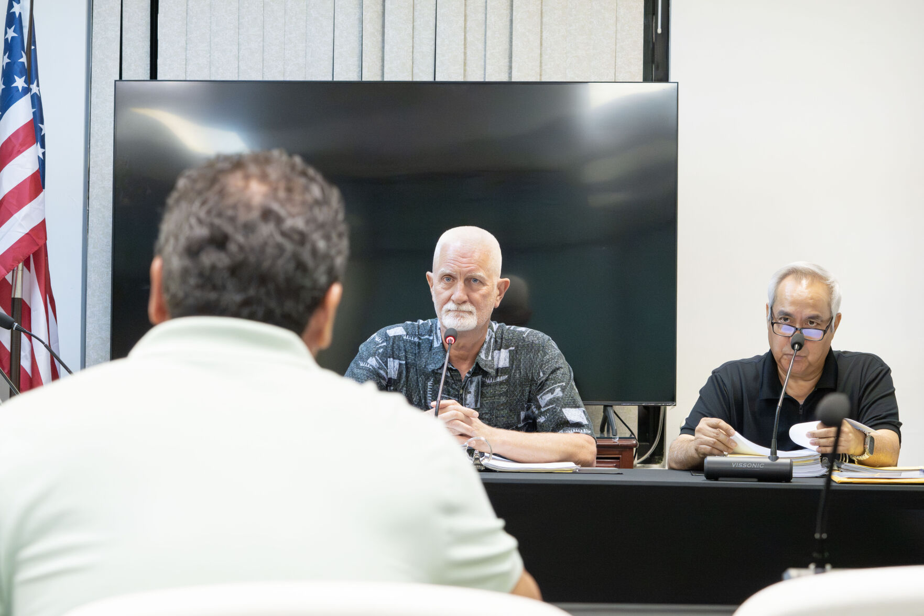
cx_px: 462
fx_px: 2695
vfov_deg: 13.0
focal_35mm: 105
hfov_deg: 19.5
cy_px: 308
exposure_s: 1/125
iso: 5000
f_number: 6.3
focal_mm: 70
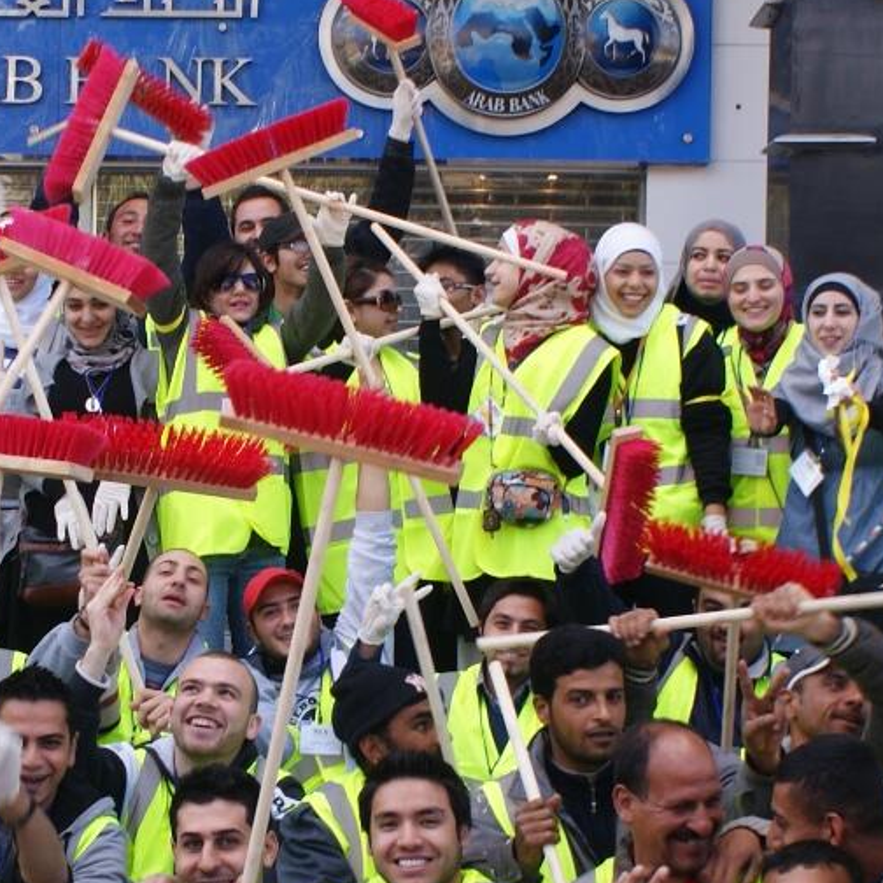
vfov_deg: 17.0
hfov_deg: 17.0
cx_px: 241
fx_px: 2944
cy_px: 576
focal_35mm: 102
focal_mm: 26
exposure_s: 1/80
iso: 100
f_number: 7.1
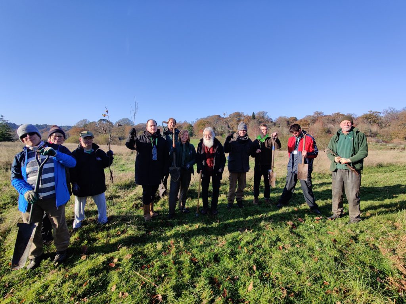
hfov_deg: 106.2
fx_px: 152
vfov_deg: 89.9
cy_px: 152
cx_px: 203
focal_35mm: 13
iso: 100
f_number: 2.2
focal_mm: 2.25
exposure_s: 1/933
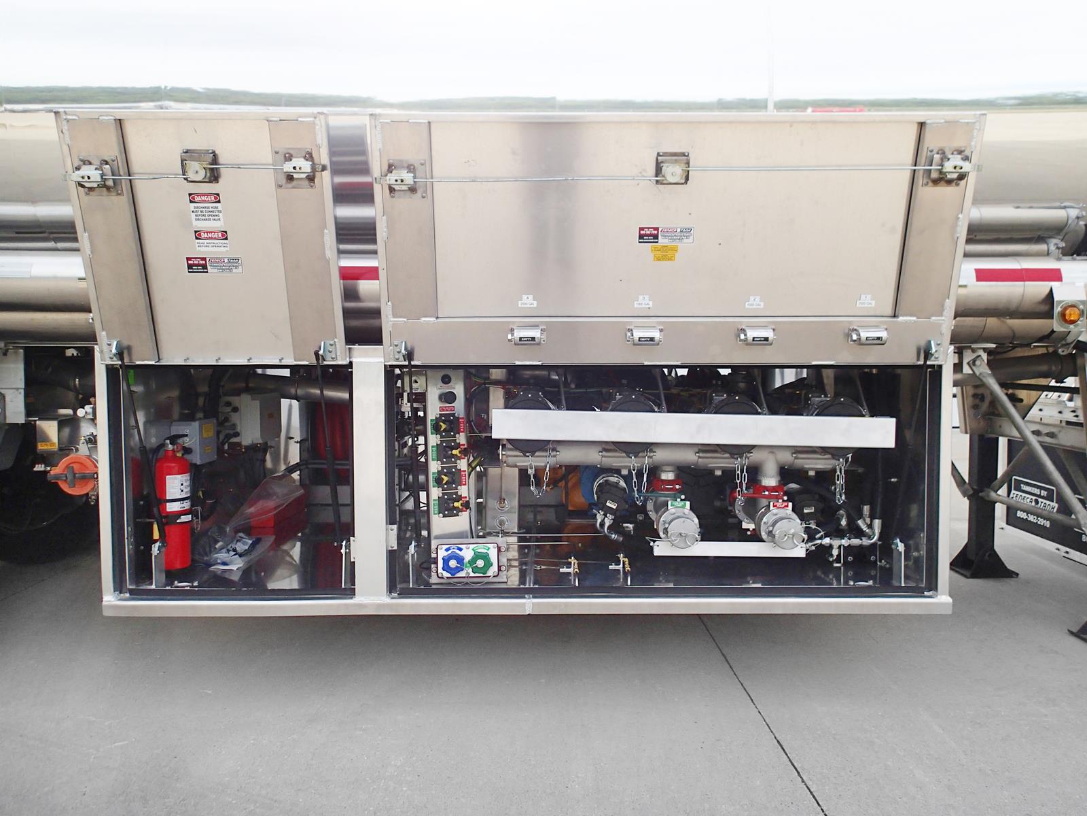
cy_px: 408
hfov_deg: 69.4
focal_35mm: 25
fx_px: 785
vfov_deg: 54.9
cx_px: 544
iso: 100
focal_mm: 4.5
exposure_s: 1/800
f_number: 2.8
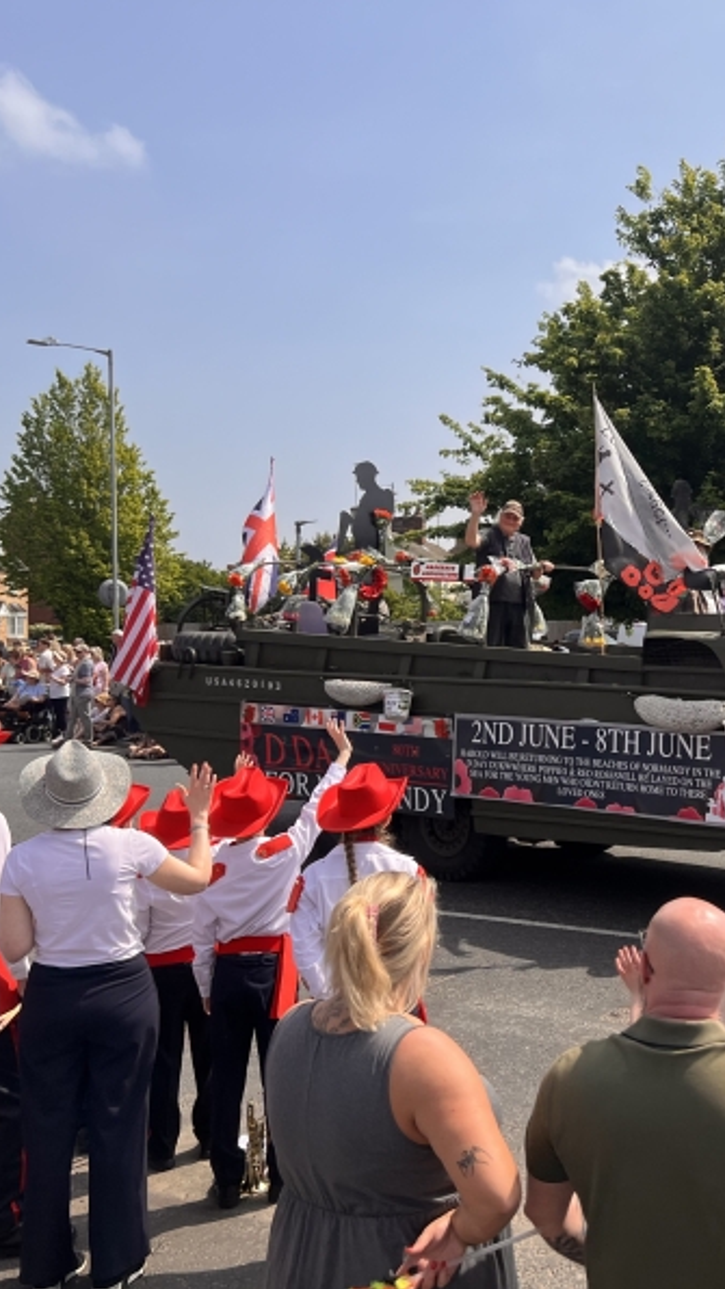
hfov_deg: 29.8
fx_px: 1299
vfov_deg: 52.8
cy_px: 642
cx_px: 656
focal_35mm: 38
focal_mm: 5.7
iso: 50
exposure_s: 1/3831
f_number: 1.5
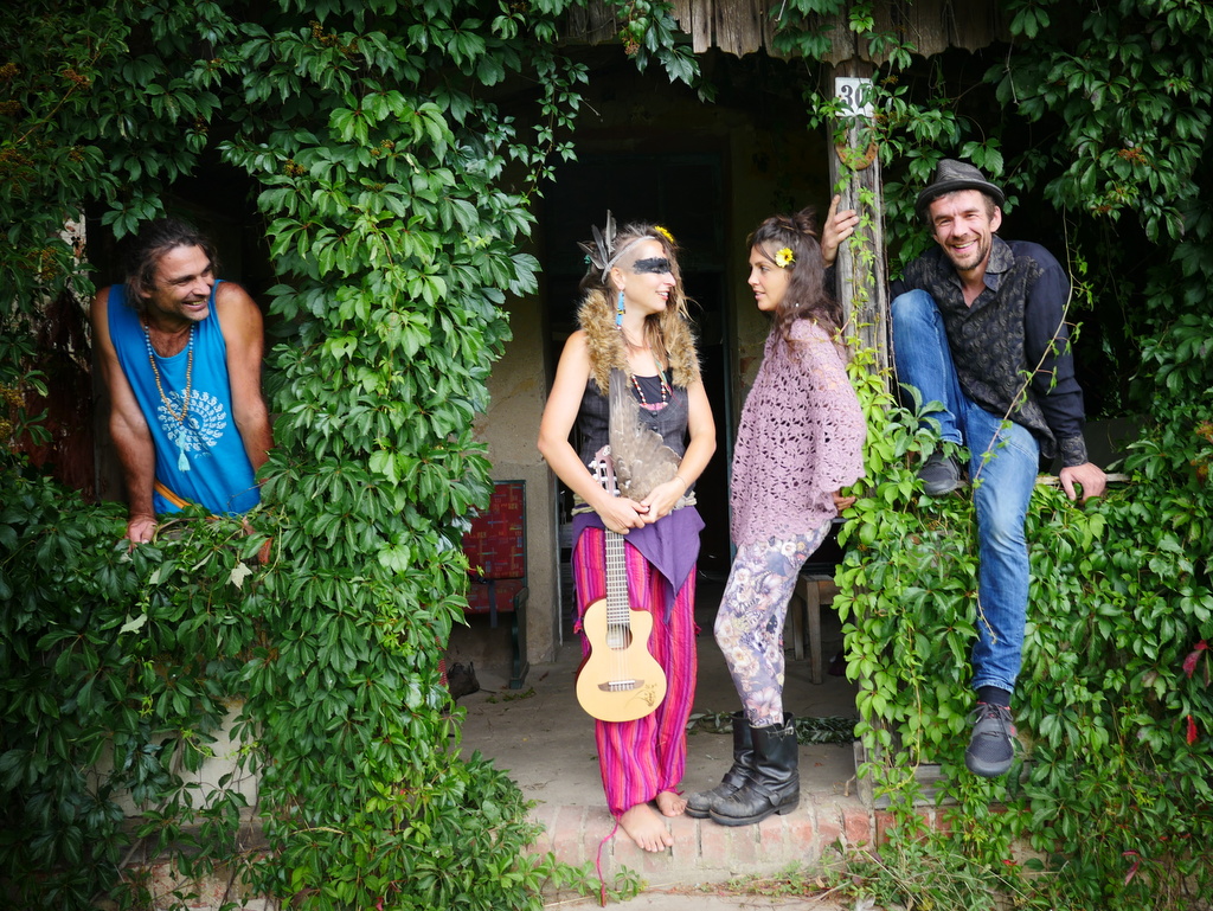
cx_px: 606
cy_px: 456
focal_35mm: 29
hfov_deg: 61.6
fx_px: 1017
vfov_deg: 48.3
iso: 200
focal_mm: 14
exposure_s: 1/160
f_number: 3.2
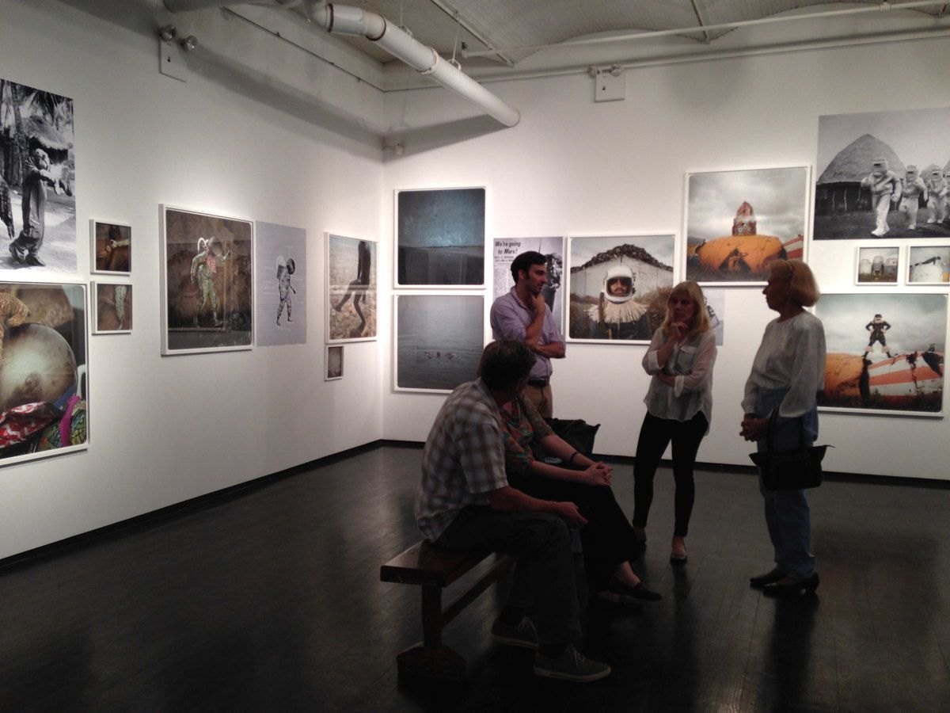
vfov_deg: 42.9
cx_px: 475
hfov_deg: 55.4
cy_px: 356
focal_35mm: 33
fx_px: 906
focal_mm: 4.12
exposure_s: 1/24
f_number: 2.4
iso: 50
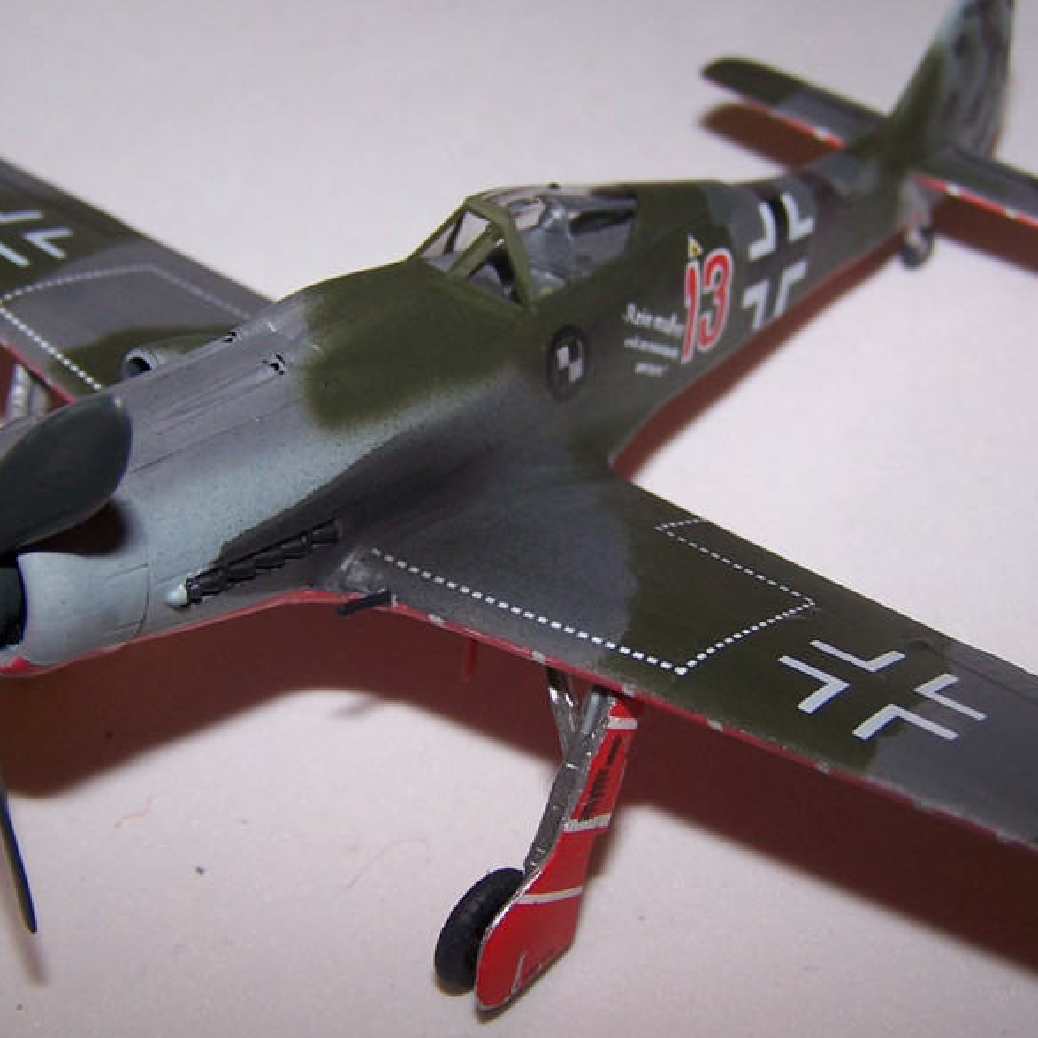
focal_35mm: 61
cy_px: 548
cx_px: 507
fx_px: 2069
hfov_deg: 28.2
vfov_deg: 28.2
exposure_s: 1/60
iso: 80
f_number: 2.8
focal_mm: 6.3
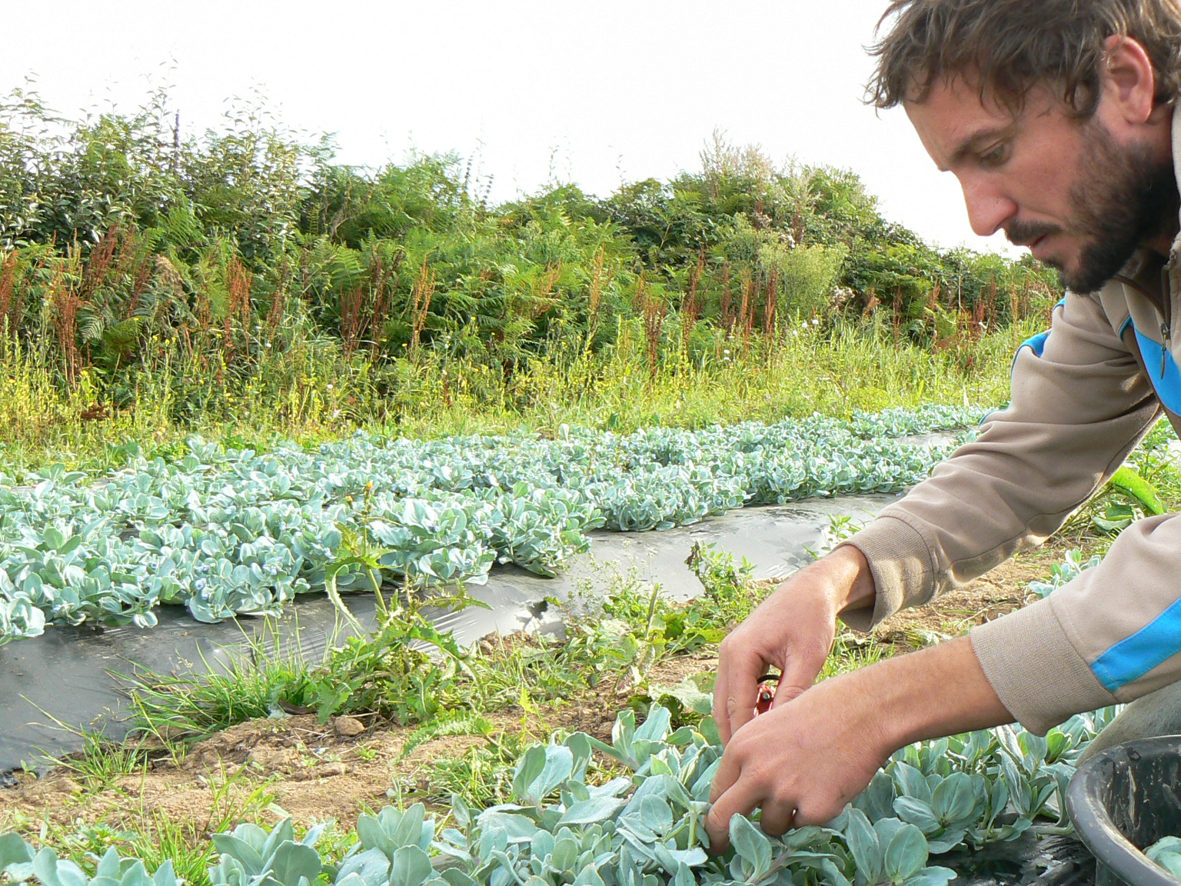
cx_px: 714
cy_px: 506
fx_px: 1638
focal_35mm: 48
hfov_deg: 39.5
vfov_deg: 30.2
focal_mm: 6
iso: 80
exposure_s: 1/100
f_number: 4.5
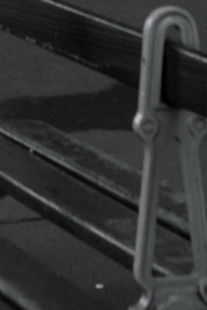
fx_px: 2860
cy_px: -191
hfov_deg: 4.1
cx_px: 65
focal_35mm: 332
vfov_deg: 6.1
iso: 400
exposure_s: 1/125
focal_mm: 55
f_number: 8
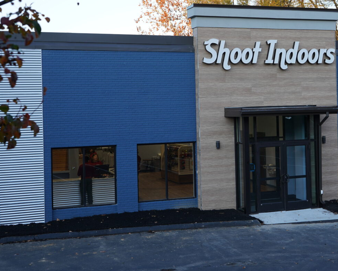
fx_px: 560
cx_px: 214
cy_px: 96
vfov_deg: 27.0
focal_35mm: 56
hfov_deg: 33.4
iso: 100
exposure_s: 1/60
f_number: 4.5
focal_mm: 38
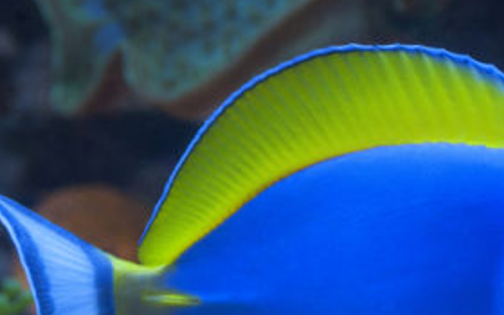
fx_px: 5178
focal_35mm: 377
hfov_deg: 5.6
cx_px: 443
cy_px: 277
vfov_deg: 3.5
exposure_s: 1/125
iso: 500
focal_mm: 90
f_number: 5.6
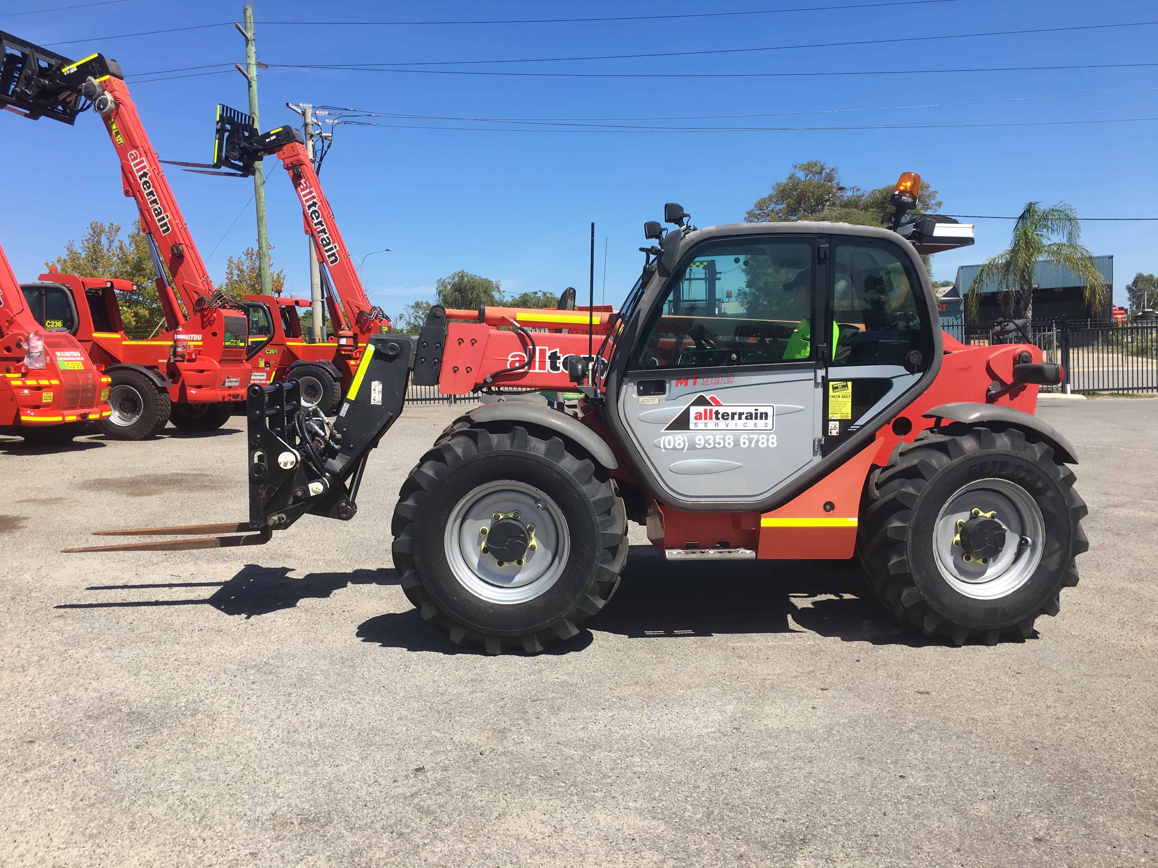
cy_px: 434
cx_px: 579
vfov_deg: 48.2
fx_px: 970
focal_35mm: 29
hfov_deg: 61.7
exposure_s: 1/1374
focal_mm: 4.15
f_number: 2.2
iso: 25
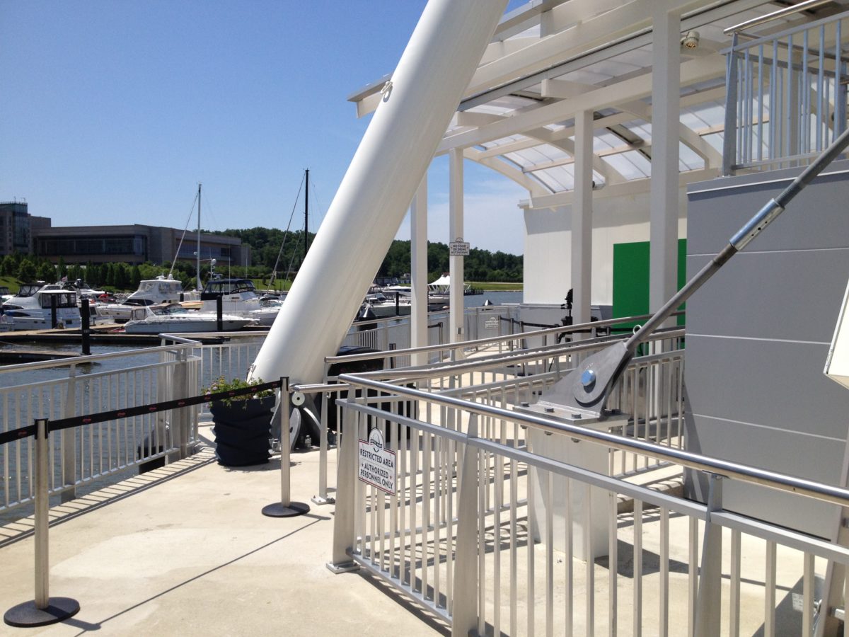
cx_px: 424
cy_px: 318
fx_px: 858
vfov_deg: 40.7
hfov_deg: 52.6
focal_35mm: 35
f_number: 2.4
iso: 50
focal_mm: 4.28
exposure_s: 1/2907
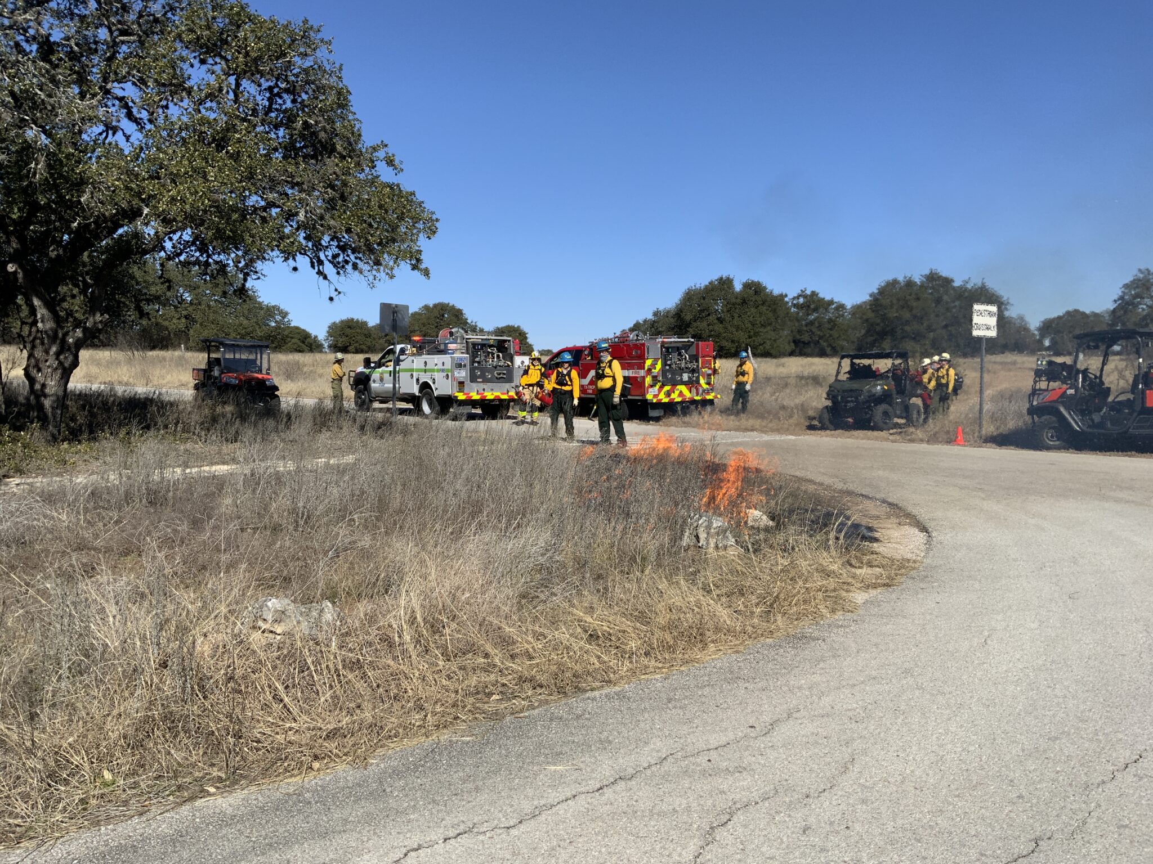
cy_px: 432
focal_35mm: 29
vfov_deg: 48.2
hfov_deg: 61.7
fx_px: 966
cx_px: 576
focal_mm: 3
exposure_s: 1/2667
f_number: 1.8
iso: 20
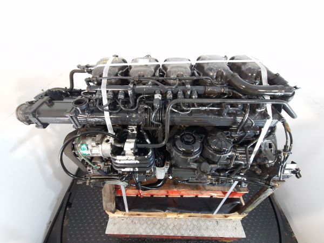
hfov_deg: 106.2
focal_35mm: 13
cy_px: 122
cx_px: 162
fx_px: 122
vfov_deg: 89.9
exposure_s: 1/25
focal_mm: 2.2
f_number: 2.2
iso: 160
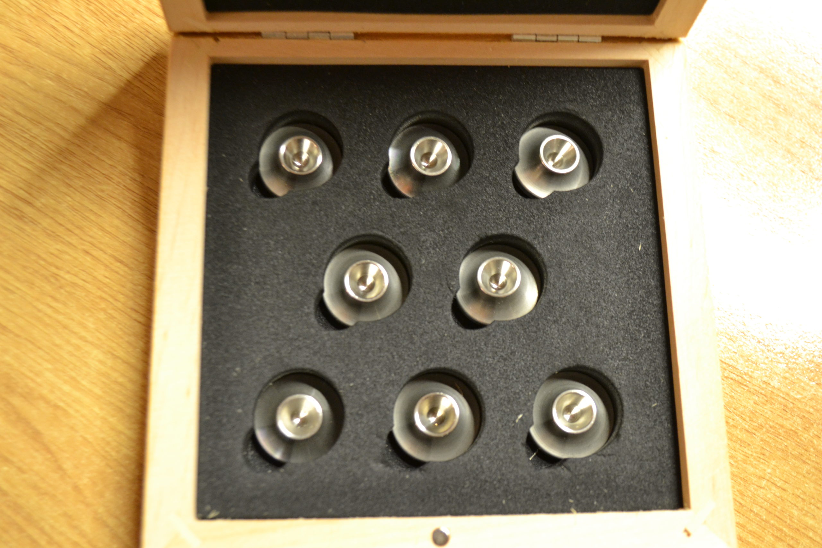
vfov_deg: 34.2
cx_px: 411
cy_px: 274
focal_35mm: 39
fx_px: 890
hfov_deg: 49.6
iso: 1250
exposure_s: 1/15
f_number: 4.2
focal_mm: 26
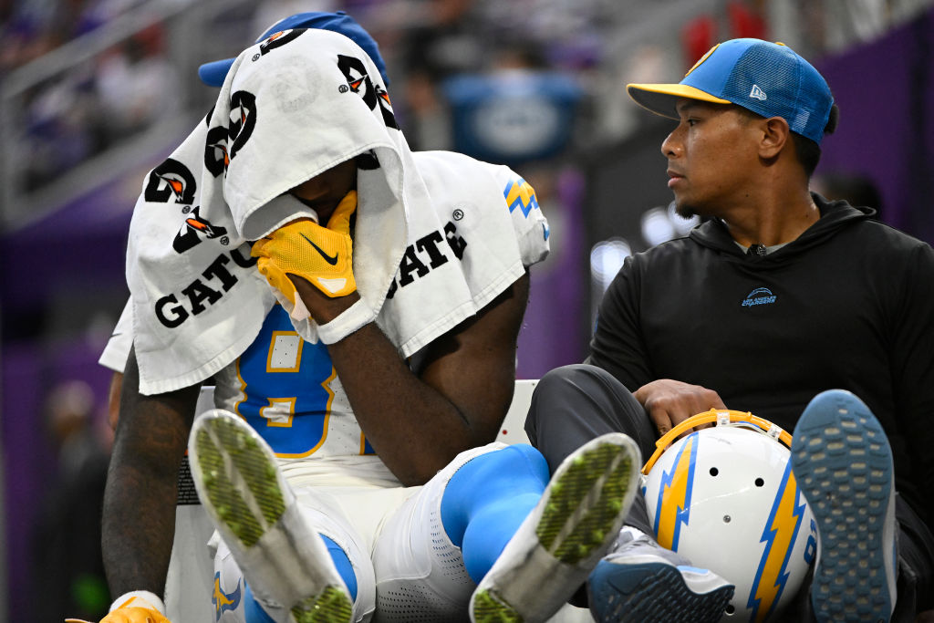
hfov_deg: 6.9
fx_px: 7784
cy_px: 312
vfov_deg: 4.6
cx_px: 467
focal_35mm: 300
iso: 6400
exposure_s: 1/2000
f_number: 4
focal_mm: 300
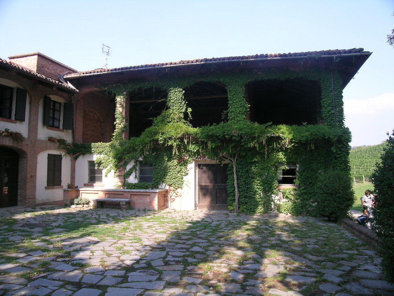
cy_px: 148
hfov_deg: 63.4
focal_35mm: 28
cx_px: 197
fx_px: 319
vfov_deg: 49.7
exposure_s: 1/143
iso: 50
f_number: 5
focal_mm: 5.8
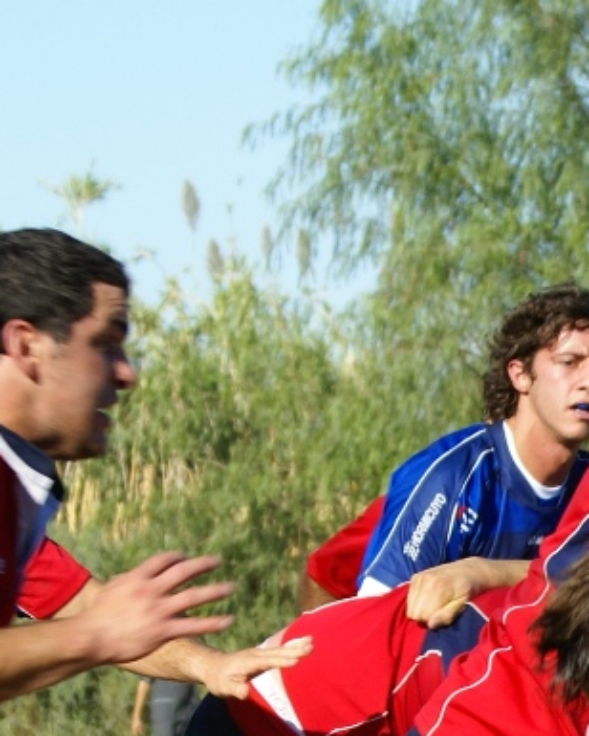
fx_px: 8317
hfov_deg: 4.0
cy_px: 844
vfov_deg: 5.1
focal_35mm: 382
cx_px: 807
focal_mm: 75
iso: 100
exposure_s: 1/250
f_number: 7.1
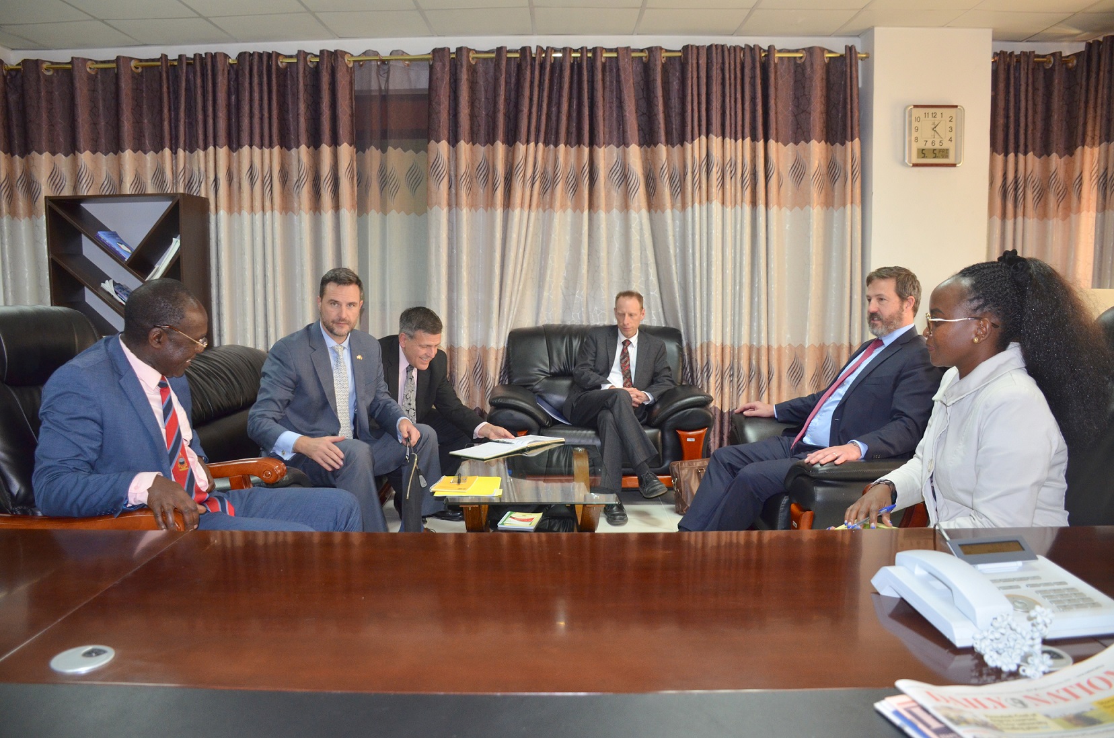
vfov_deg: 47.8
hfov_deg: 67.5
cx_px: 557
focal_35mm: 27
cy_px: 369
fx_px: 834
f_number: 3.5
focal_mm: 18
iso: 800
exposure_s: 1/60
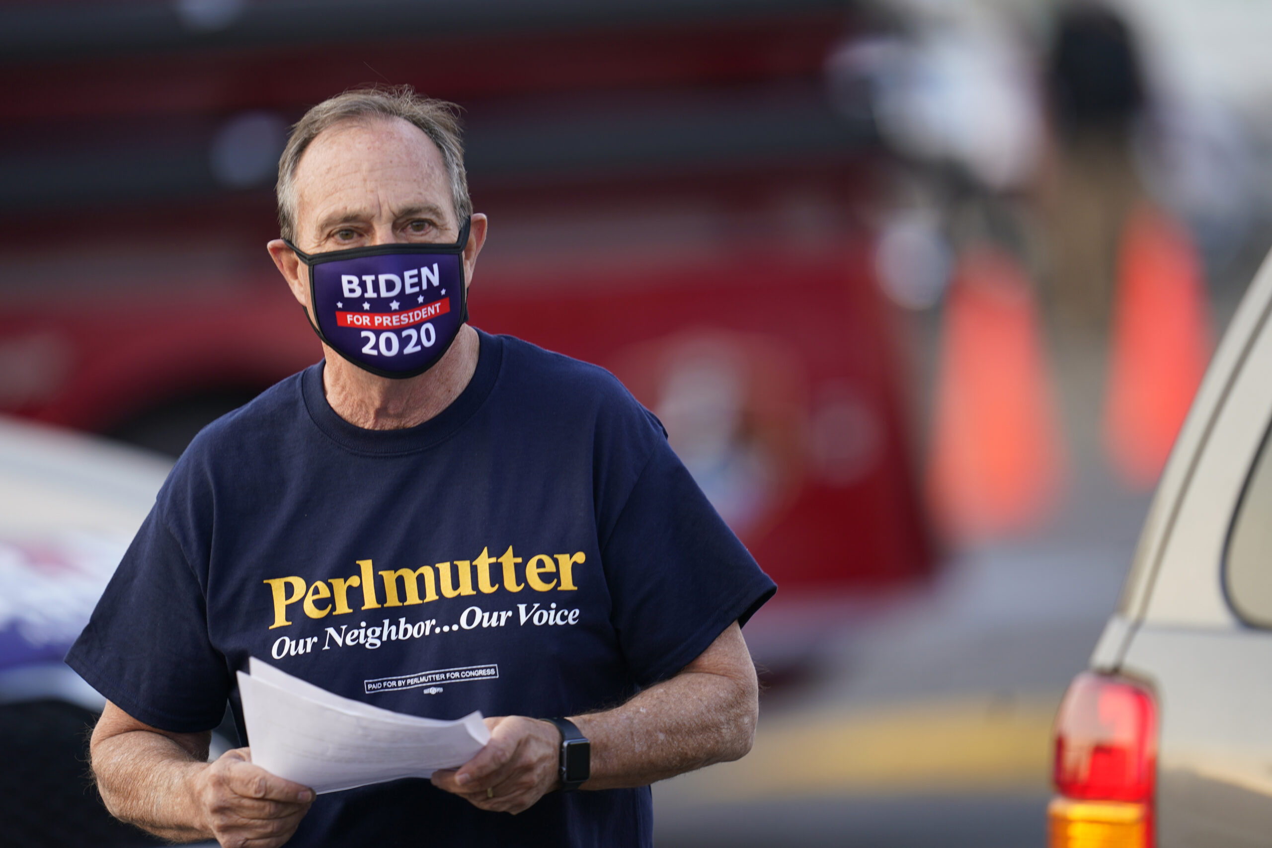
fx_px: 14133
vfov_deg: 3.4
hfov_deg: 5.2
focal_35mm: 400
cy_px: 424
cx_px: 636
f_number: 2.8
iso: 200
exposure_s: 1/250
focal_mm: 400
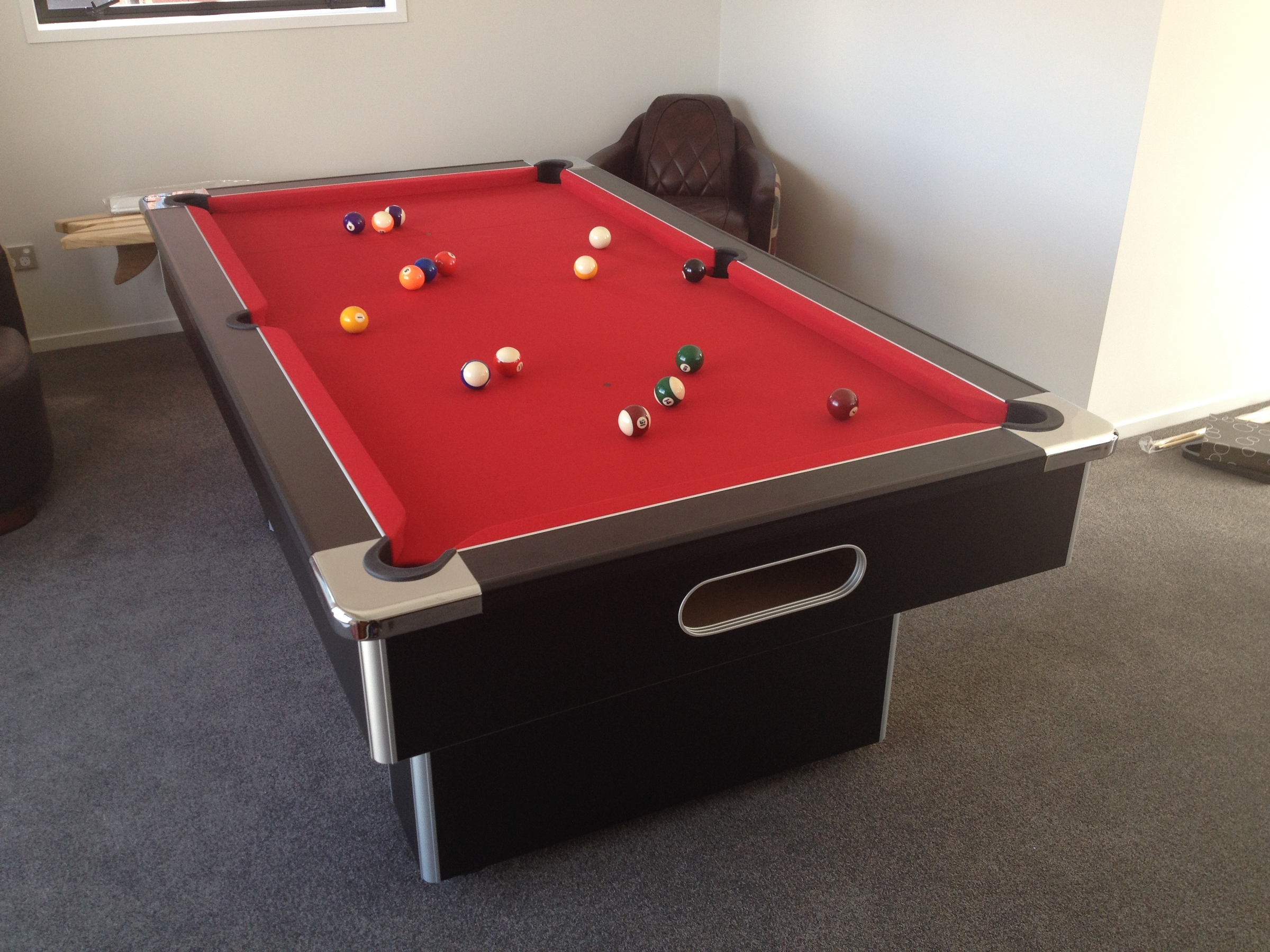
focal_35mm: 35
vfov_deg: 40.7
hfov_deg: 52.6
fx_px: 1284
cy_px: 476
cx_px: 635
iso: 64
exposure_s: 1/60
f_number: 2.4
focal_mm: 4.28
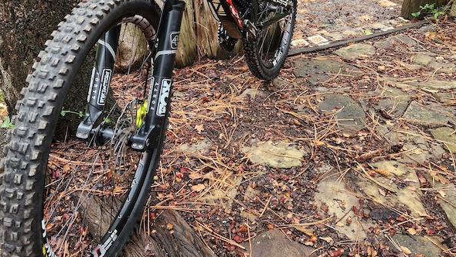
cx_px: 230
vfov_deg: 33.9
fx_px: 411
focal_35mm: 34
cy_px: 63
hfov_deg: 58.0
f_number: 1.8
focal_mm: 5.4
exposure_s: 1/120
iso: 160
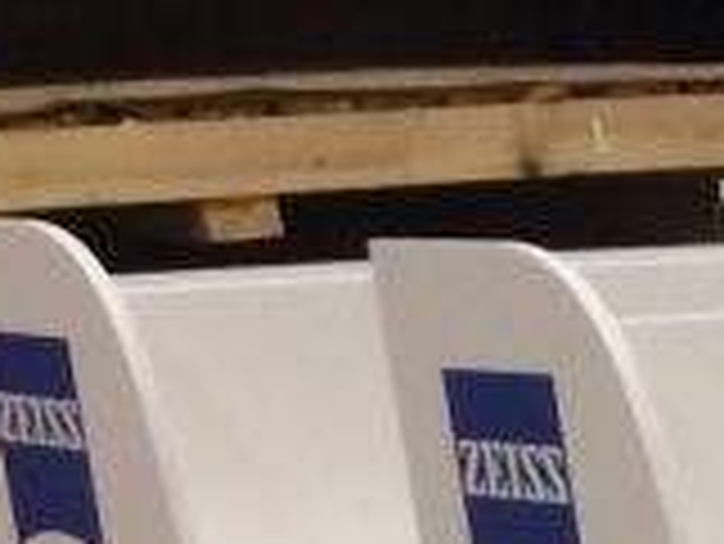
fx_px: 4521
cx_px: 2563
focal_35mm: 216
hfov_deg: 7.4
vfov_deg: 6.4
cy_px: 1479
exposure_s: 1/30
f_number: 2.2
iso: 64
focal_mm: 4.15
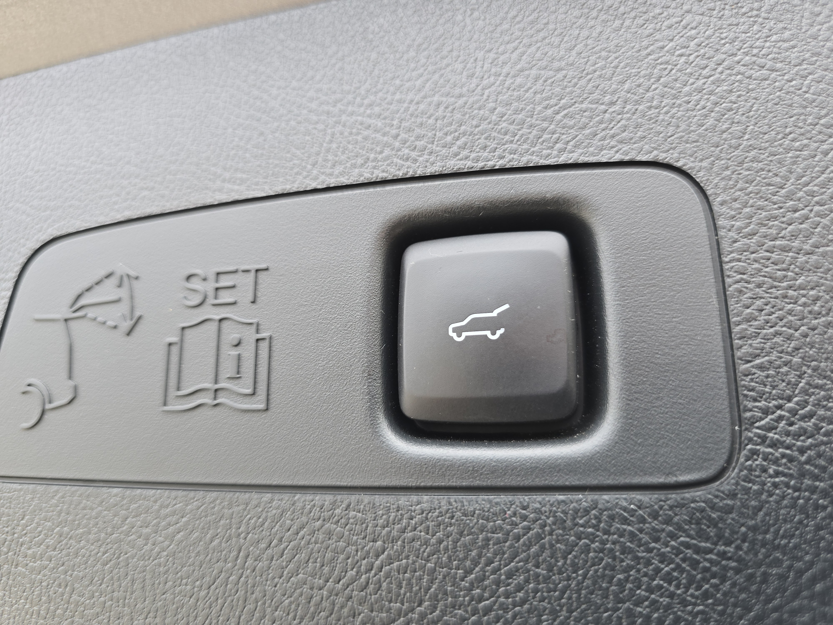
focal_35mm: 23
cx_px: 416
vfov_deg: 58.9
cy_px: 312
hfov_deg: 73.9
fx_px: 553
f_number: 1.7
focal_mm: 6.3
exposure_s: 1/180
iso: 40
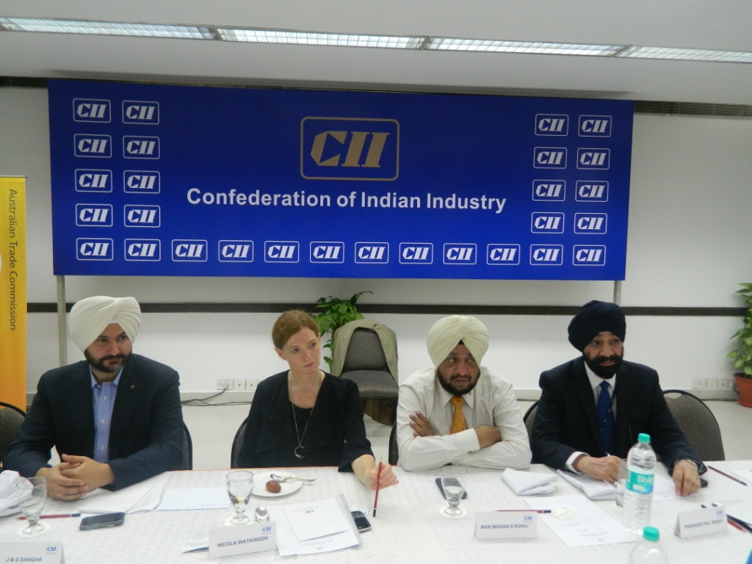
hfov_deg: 63.4
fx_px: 608
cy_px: 282
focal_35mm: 28
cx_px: 376
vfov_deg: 49.7
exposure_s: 1/30
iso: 200
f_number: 3.2
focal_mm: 5.1
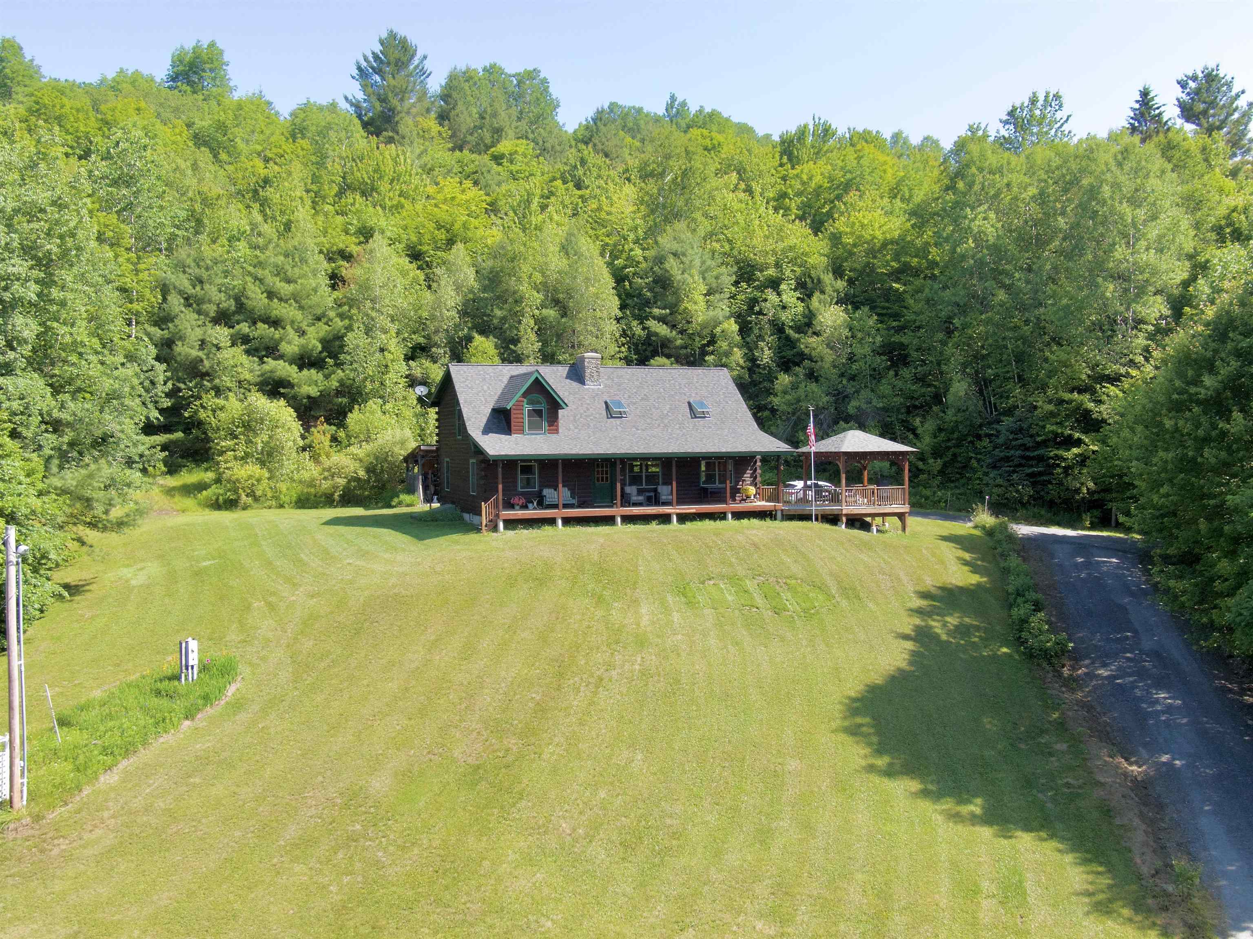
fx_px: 1230
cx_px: 626
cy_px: 470
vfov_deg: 41.8
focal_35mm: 34
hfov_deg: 54.0
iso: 100
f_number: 3.2
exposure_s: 1/320
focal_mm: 5.82
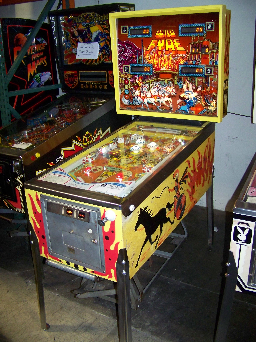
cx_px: 128
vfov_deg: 51.4
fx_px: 355
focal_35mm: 36
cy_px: 171
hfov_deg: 39.7
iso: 200
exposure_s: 1/30
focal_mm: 5.85
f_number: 2.8
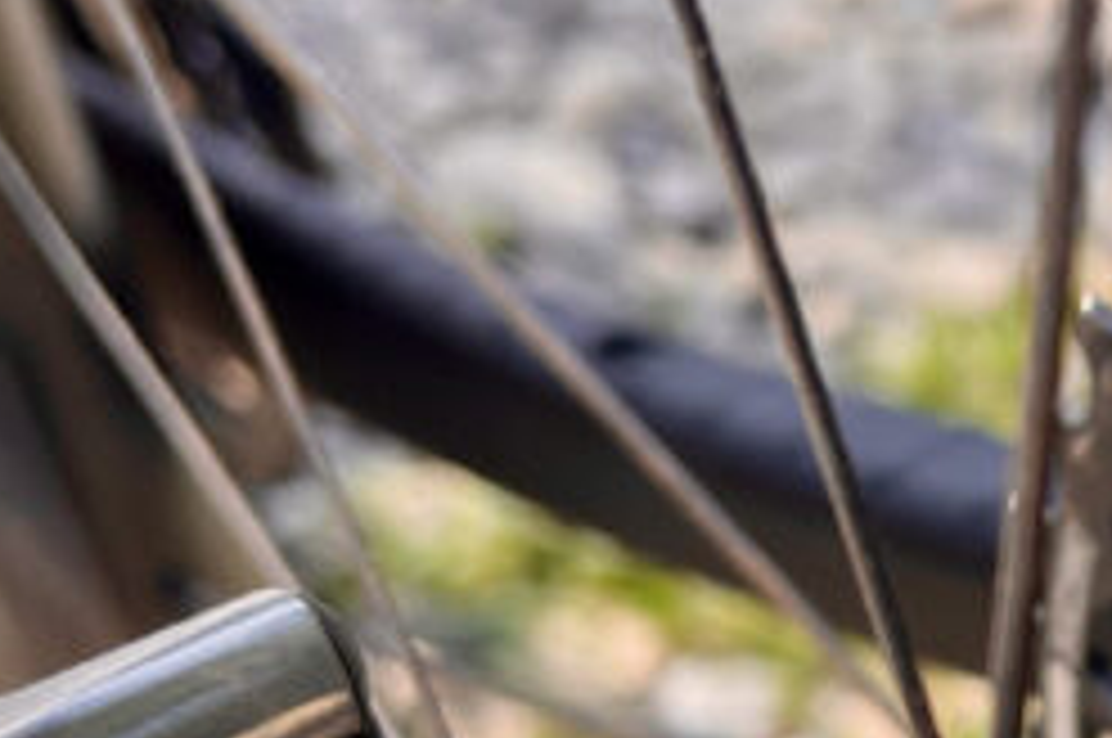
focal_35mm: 81
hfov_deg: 23.0
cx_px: 1333
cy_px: 742
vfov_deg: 16.5
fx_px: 2499
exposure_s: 1/923
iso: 32
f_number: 1.6
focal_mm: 5.1
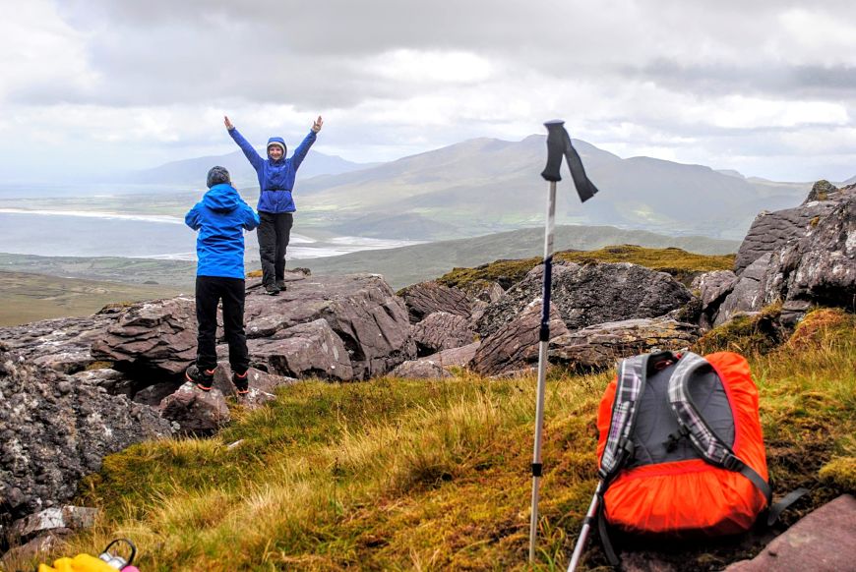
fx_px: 1142
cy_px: 286
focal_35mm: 48
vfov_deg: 28.1
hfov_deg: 41.1
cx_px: 428
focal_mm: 32
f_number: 4.8
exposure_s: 1/500
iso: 200
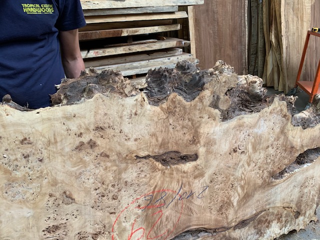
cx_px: 160
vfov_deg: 53.1
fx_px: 240
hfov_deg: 67.3
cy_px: 120
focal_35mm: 26
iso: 125
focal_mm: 4.25
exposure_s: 1/60
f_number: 1.8
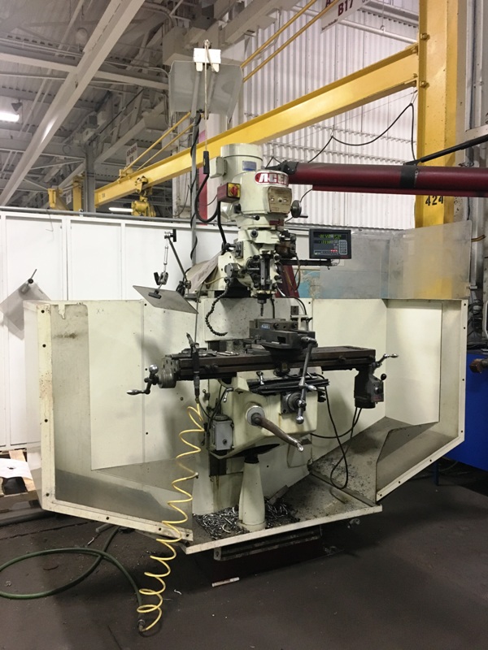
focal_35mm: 29
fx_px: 545
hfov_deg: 48.2
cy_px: 325
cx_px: 244
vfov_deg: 61.7
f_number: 2.2
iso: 160
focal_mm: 4.15
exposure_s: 1/30
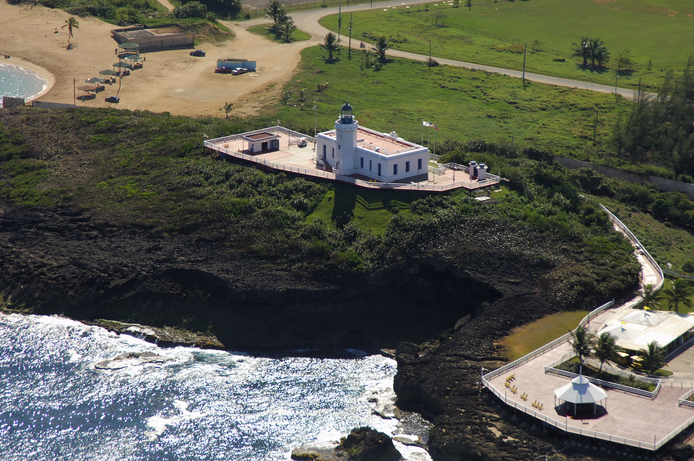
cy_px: 230
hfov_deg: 13.7
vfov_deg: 9.1
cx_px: 347
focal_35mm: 150
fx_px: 2888
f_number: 7.6
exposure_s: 1/1250
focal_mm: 100
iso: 400
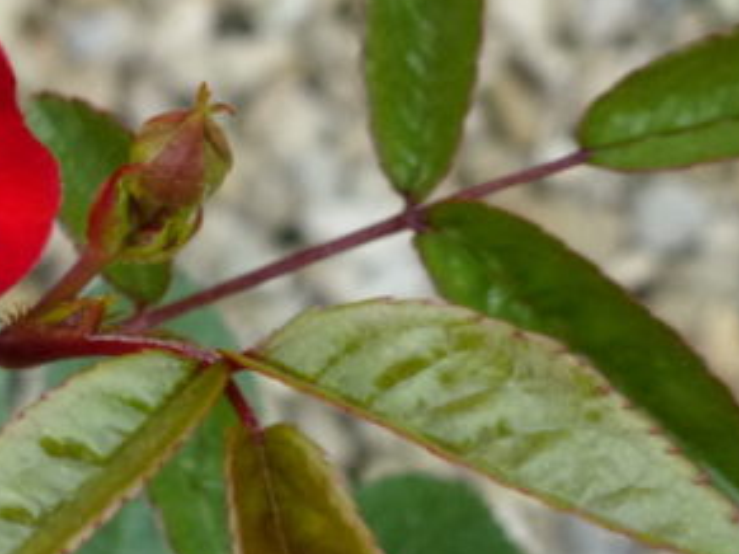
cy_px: 173
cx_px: -244
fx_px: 4460
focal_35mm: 209
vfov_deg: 7.1
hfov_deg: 9.3
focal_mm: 13.6
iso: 320
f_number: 4.7
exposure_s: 1/80
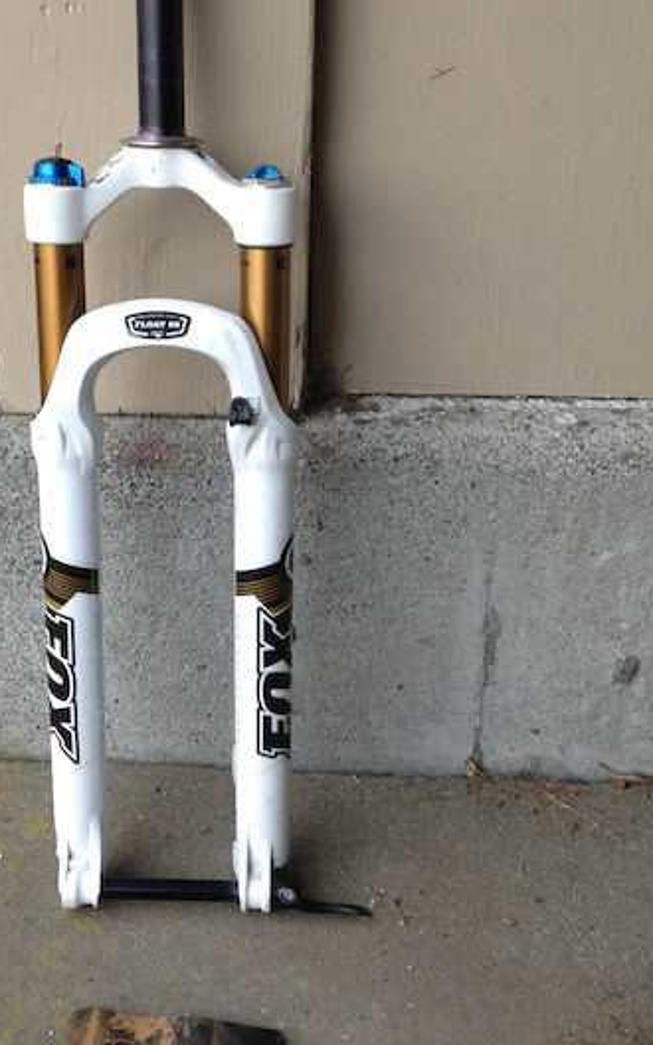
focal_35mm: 53
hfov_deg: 24.3
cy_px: 522
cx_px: 206
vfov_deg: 38.2
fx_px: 1509
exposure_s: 1/160
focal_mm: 4.13
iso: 50
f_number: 2.4
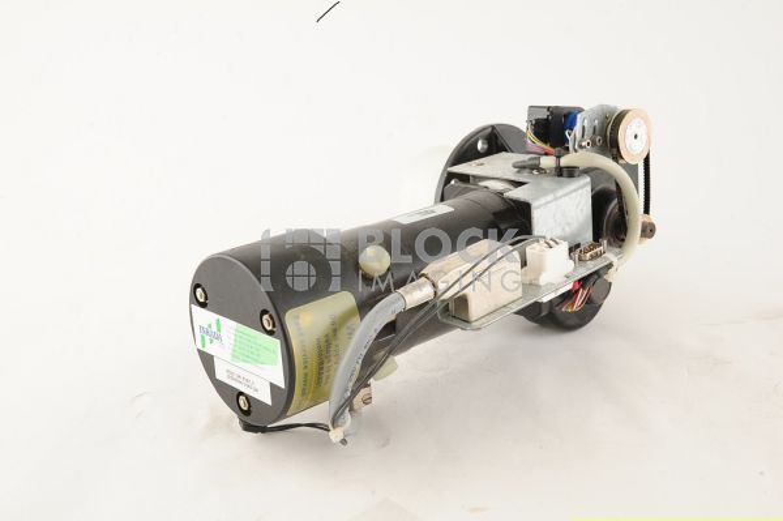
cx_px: 392
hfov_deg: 39.6
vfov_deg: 26.9
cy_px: 260
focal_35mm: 50
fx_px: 1087
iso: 1600
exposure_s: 1/125
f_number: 11
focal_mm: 50
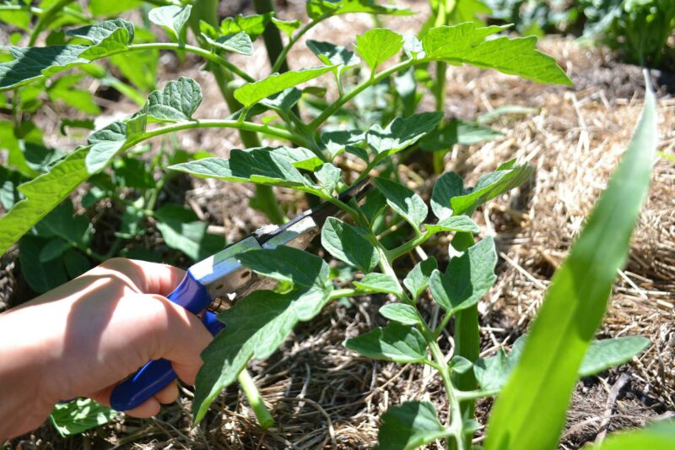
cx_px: 338
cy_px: 225
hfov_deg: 57.2
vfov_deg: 40.0
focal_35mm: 33
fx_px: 619
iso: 400
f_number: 4
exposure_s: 1/1000
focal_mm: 22
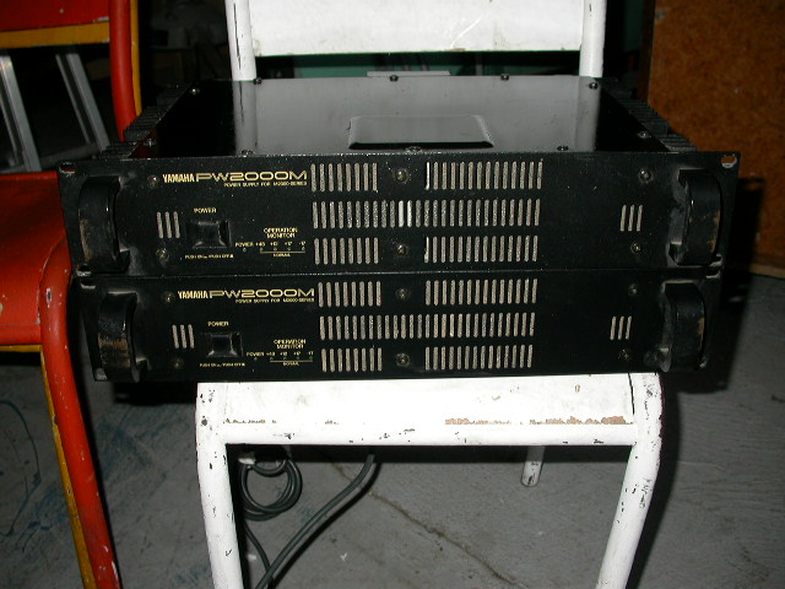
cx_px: 392
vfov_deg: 37.7
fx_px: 862
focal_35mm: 38
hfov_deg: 49.0
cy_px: 294
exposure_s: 1/60
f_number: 2.6
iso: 100
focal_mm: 7.85
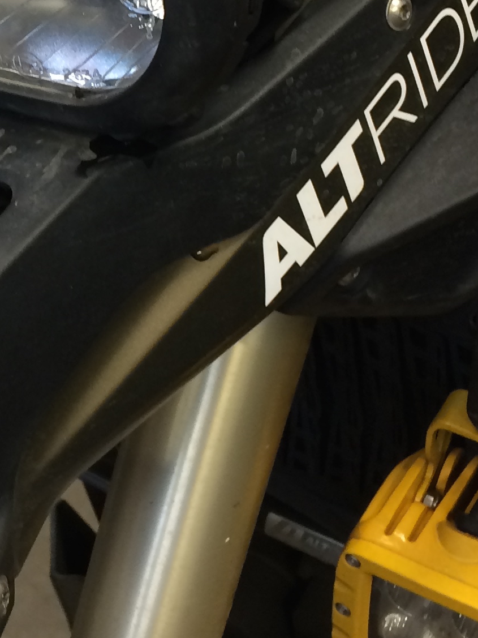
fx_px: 1547
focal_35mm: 84
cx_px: -71
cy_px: 135
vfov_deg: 23.0
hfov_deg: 16.9
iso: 80
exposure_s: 1/30
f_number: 2.2
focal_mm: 4.15
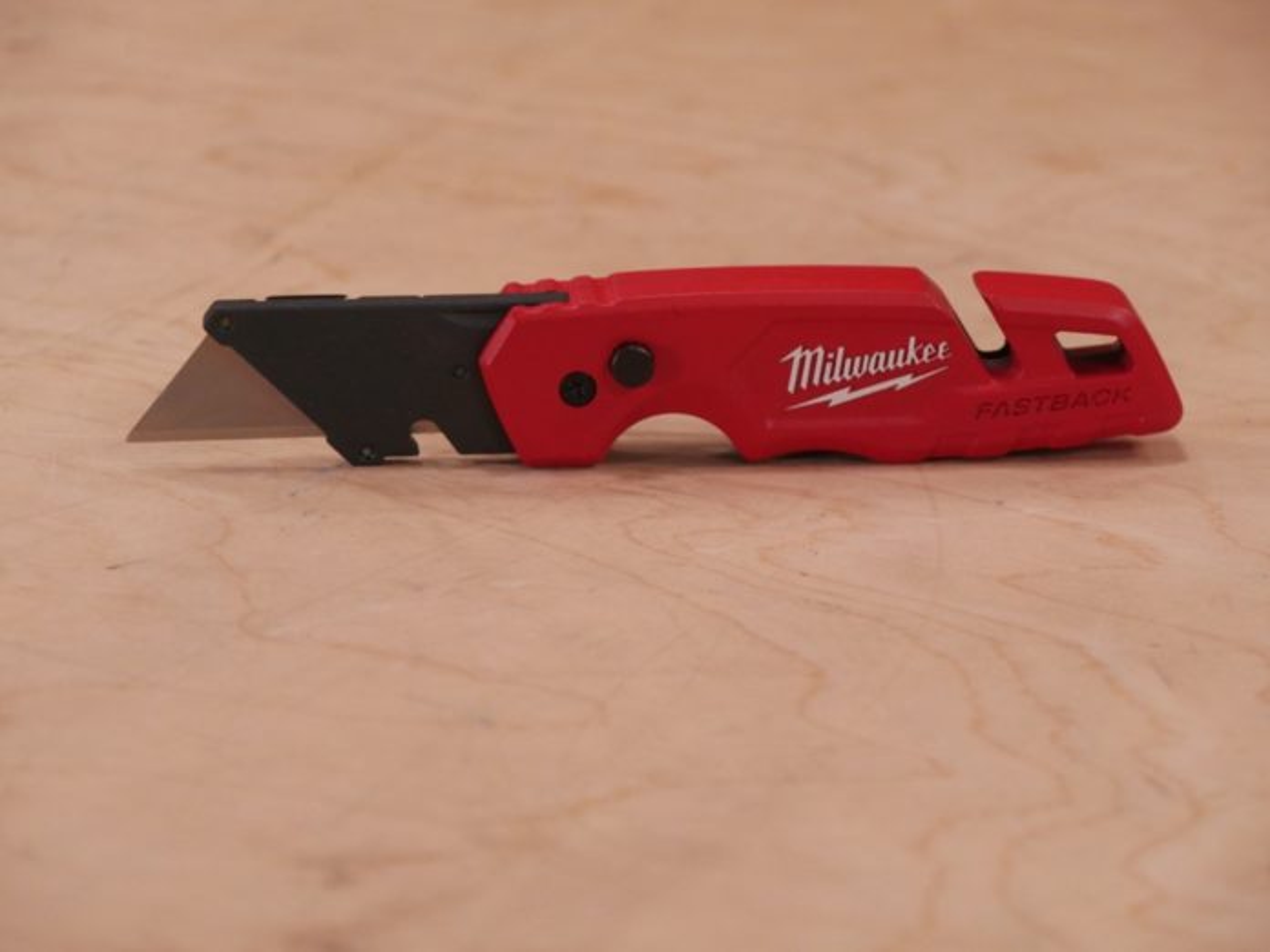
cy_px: 476
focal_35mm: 168
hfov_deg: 11.8
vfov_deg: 8.8
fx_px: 6164
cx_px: 635
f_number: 5.4
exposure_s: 1/200
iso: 2000
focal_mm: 84
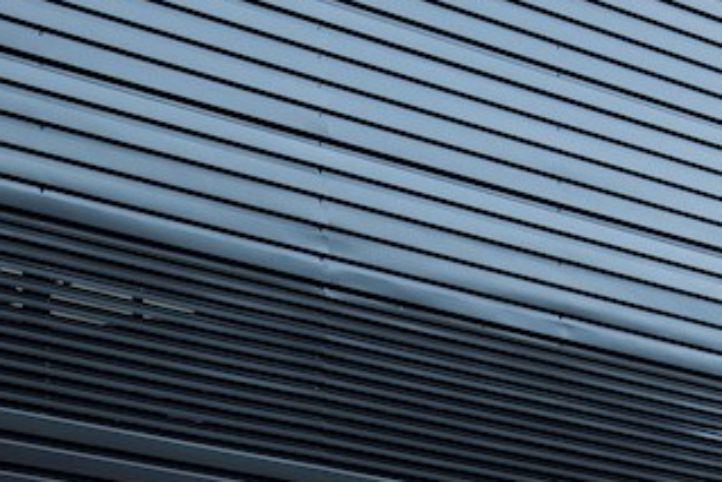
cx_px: -231
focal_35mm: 251
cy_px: 878
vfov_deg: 5.4
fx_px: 5036
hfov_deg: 8.1
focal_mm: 40
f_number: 6.3
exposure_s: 1/30
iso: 80
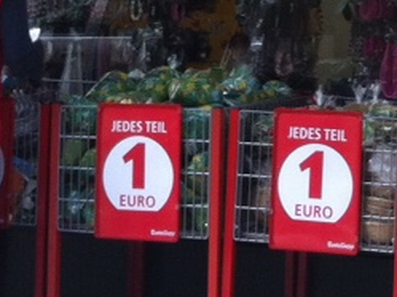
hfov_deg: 10.8
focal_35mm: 182
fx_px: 2084
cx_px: 371
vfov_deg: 7.8
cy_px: -313
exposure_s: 1/189
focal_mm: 3.85
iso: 80
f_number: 2.8
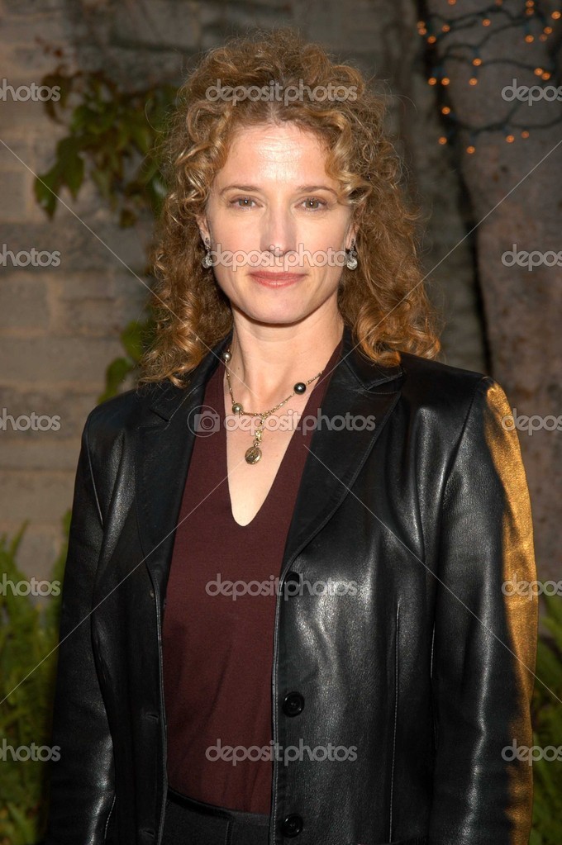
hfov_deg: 10.7
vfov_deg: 16.1
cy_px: 422
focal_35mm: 128
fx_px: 2991
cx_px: 281
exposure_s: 1/180
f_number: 5.6
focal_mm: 85
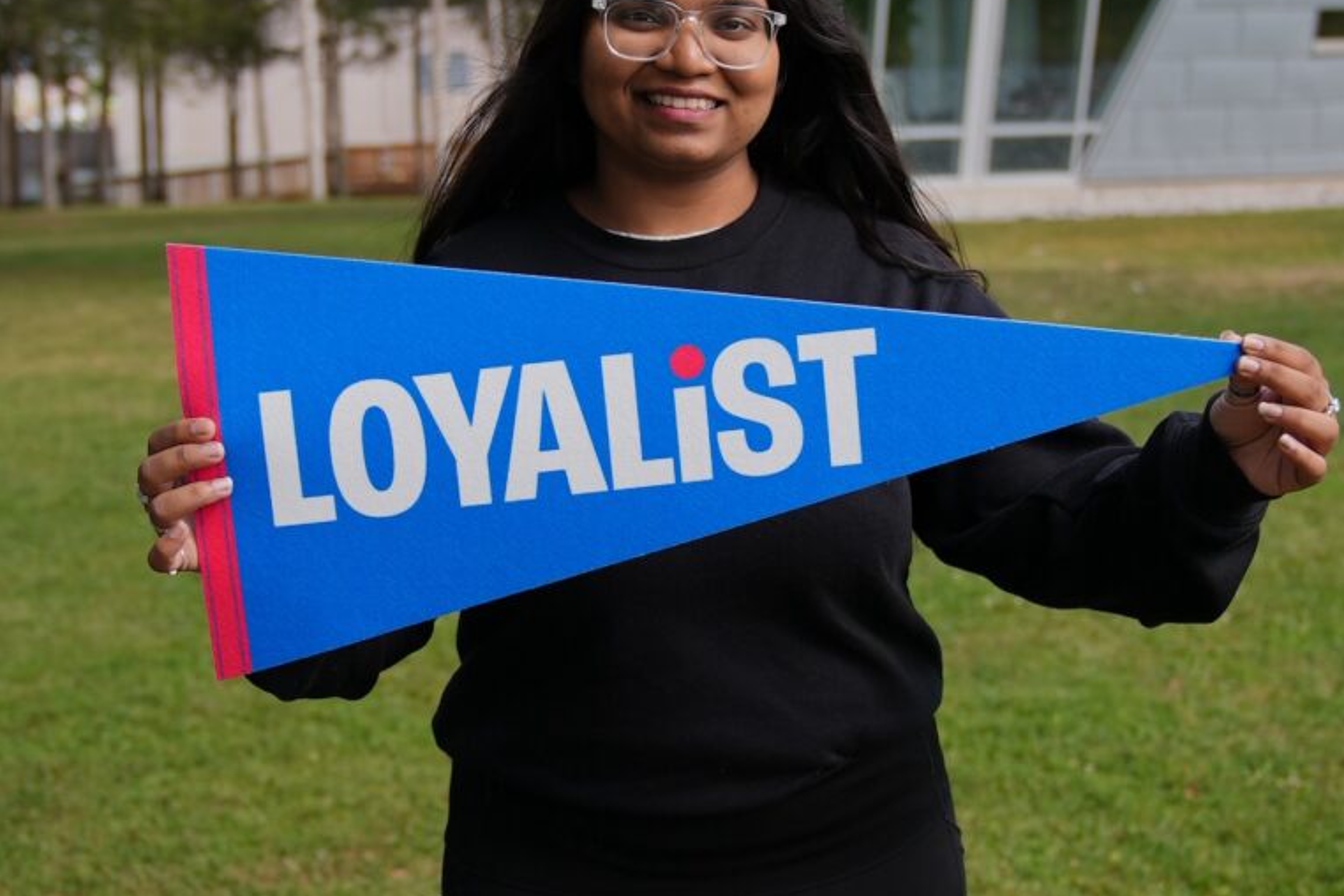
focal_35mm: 68
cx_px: 676
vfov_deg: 20.0
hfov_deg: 29.7
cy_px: 340
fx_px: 2538
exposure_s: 1/400
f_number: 2.8
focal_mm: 30
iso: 50
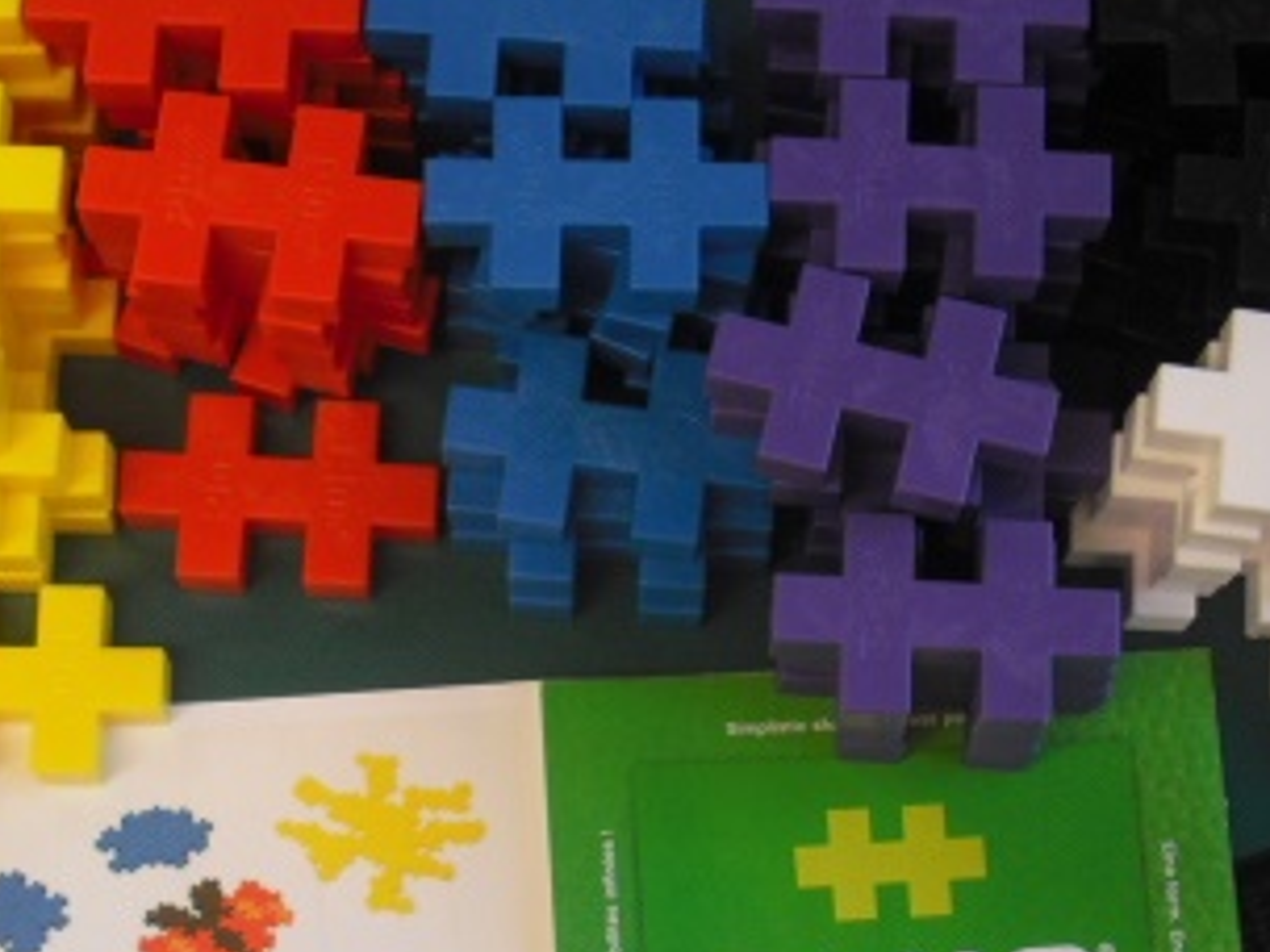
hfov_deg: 24.4
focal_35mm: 80
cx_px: 514
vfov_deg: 18.3
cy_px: 764
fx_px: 2935
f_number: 2.8
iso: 100
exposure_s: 1/60
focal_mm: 6.2
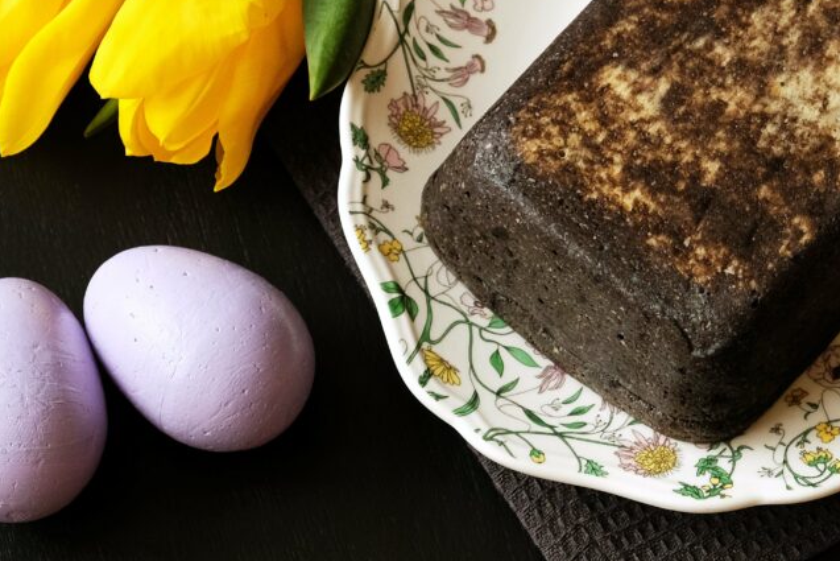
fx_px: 2590
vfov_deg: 12.3
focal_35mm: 111
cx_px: 525
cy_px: 116
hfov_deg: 18.4
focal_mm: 46.3
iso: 2500
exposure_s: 1/75
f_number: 10
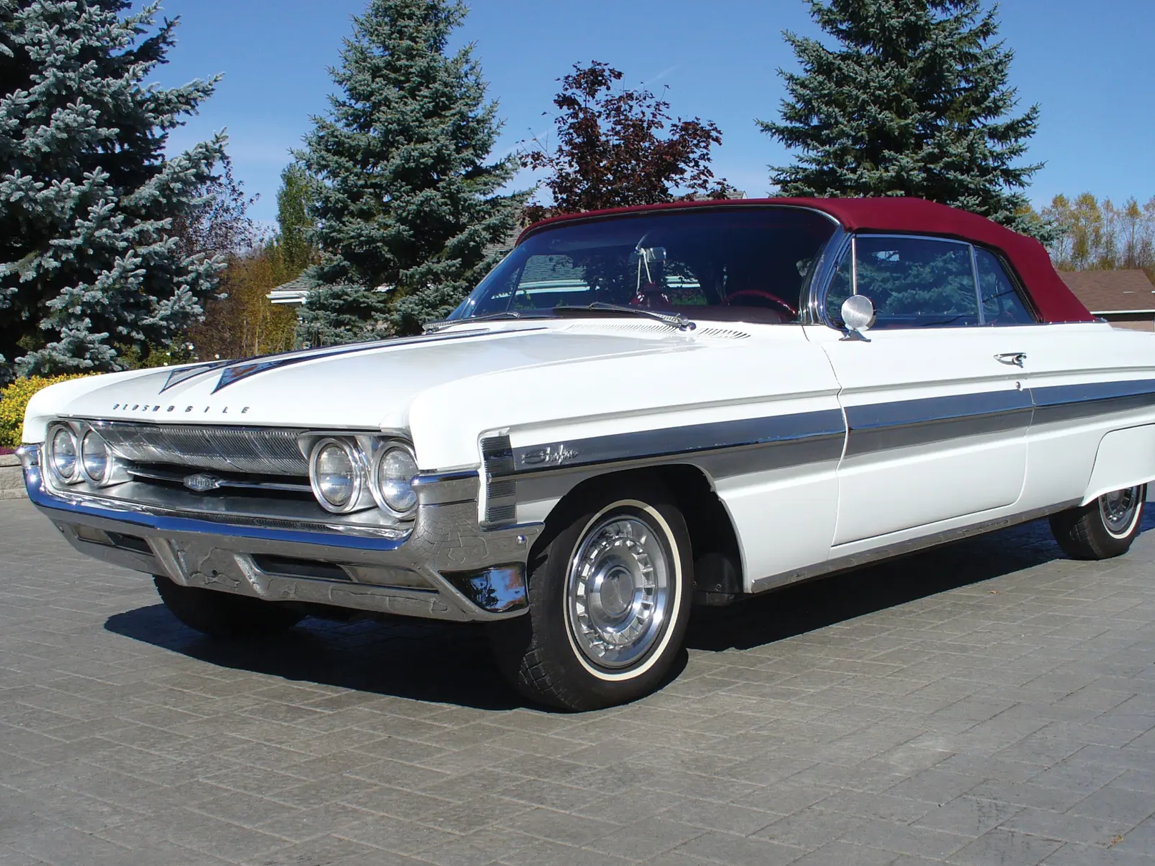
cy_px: 441
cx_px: 631
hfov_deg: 42.9
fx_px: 1468
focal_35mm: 44
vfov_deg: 32.9
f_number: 5.6
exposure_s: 1/500
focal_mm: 6.1
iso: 80
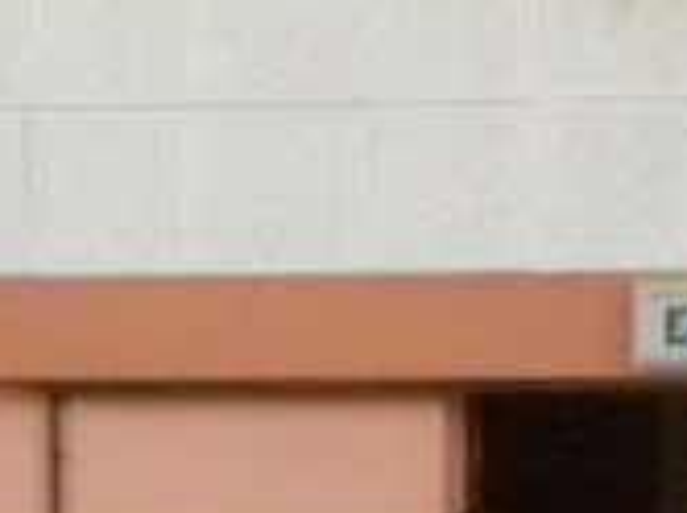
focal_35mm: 448
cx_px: -244
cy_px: 956
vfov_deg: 3.3
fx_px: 8878
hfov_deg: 4.4
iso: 400
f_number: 3.5
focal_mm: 10.3
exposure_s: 1/44
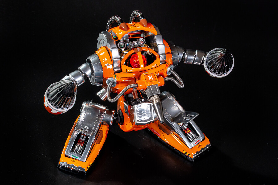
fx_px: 938
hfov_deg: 16.9
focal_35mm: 122
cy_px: 92
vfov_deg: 11.3
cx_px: 139
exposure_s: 1/100
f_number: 11
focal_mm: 81
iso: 800
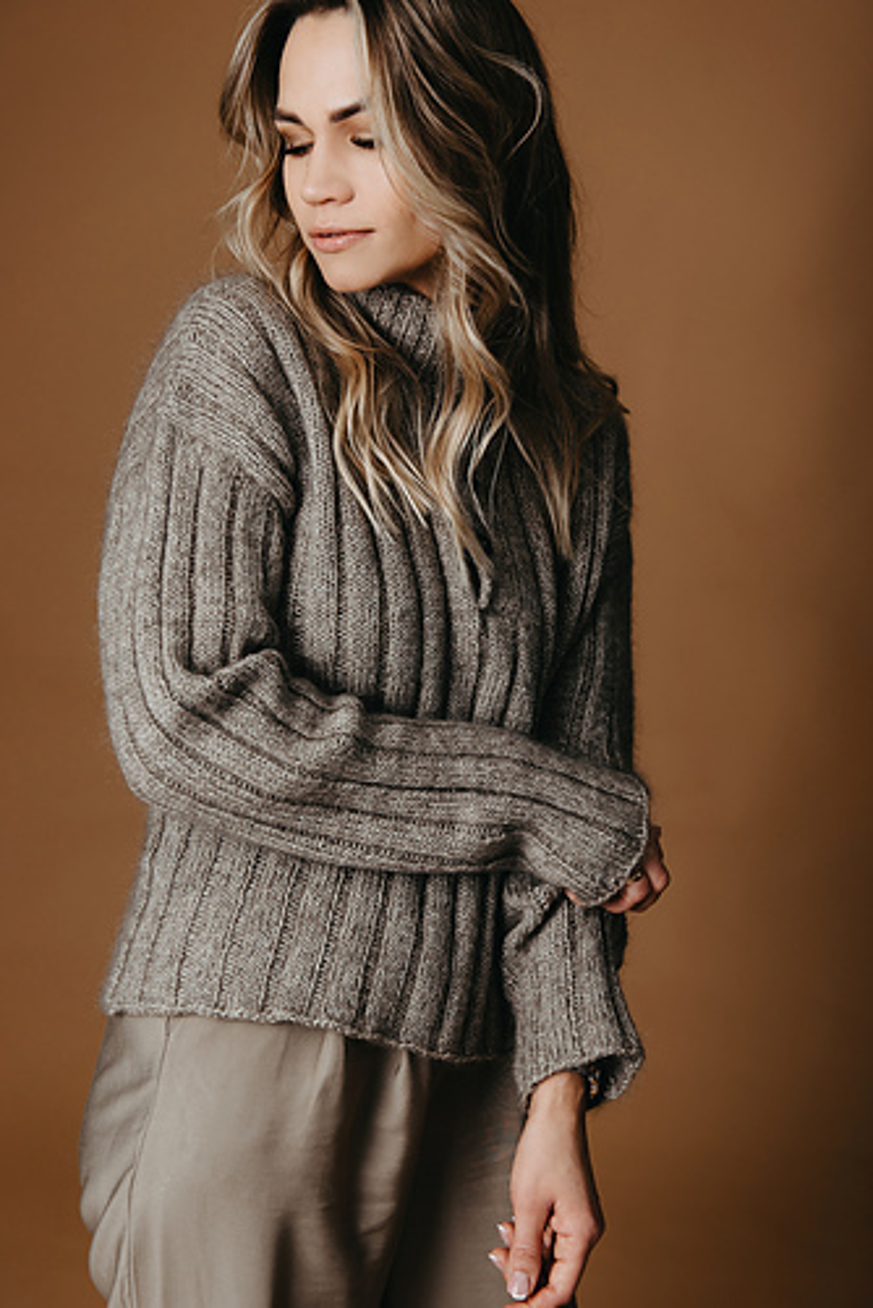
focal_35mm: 50
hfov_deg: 27.0
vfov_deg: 39.6
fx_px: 1816
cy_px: 654
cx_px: 436
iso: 160
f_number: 4.5
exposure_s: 1/125
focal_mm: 50
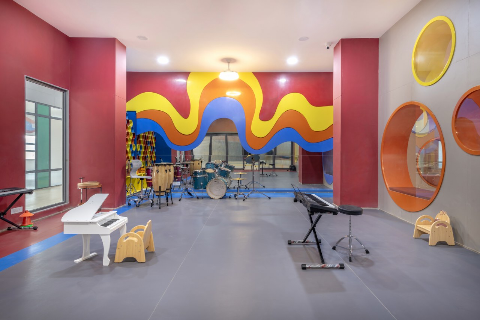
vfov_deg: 61.9
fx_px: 267
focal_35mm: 20
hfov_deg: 84.0
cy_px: 160
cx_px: 240
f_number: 11
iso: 100
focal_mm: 20
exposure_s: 1.3
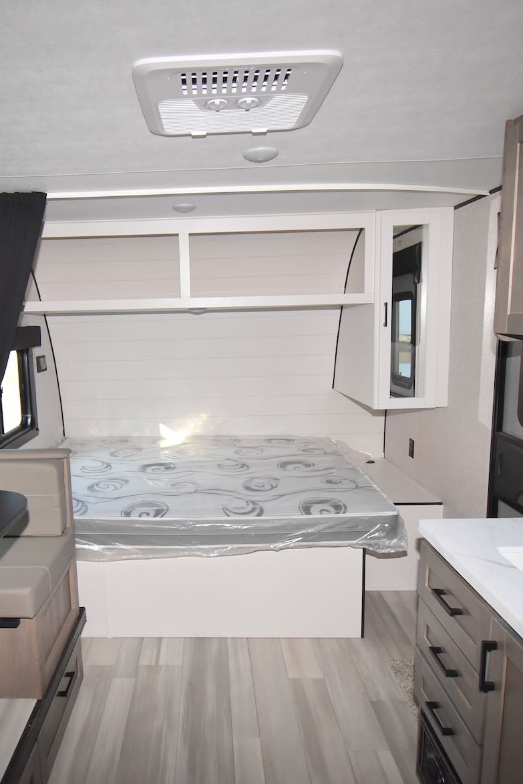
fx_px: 501
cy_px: 400
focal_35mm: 23
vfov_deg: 76.1
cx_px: 188
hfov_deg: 54.3
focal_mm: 10
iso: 800
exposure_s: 1/80
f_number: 4.5
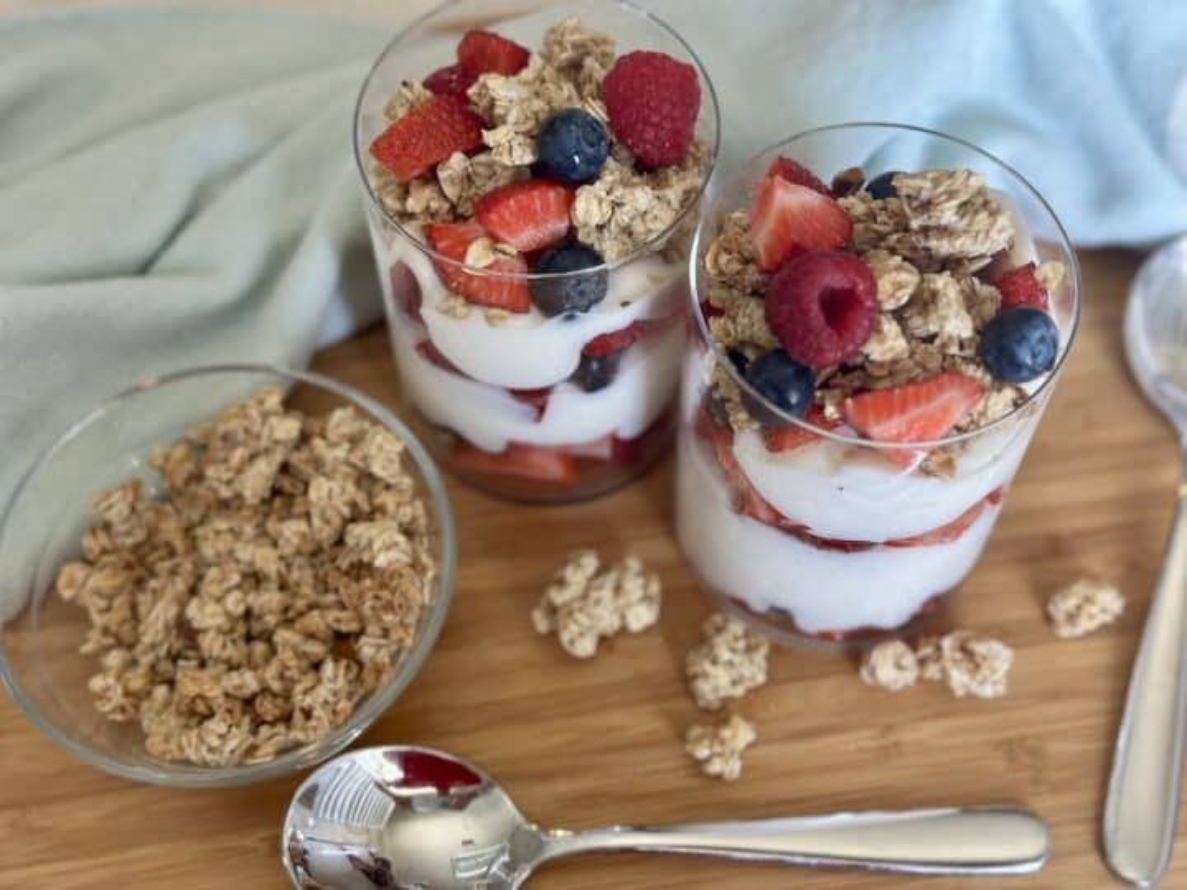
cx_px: 594
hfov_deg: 39.7
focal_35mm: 48
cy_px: 445
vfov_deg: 30.3
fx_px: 1646
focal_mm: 6.86
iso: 125
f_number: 1.78
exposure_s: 1/60
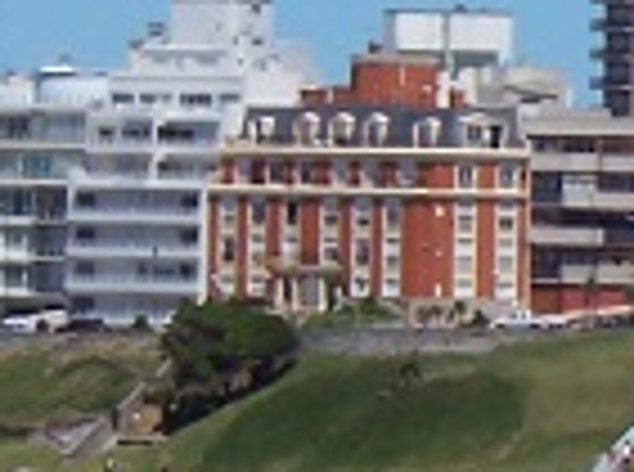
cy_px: 324
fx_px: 9938
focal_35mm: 544
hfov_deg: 3.6
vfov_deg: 2.7
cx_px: 800
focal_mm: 16.8
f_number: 9.5
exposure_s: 1/350
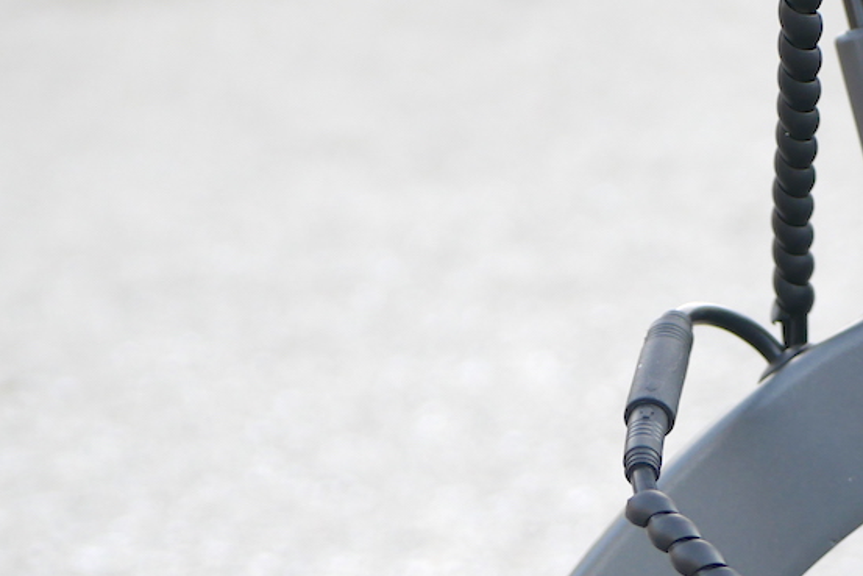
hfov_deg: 14.5
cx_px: 560
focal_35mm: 141
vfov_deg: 9.6
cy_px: 741
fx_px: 3381
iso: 200
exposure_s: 1/320
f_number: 1.7
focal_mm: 25
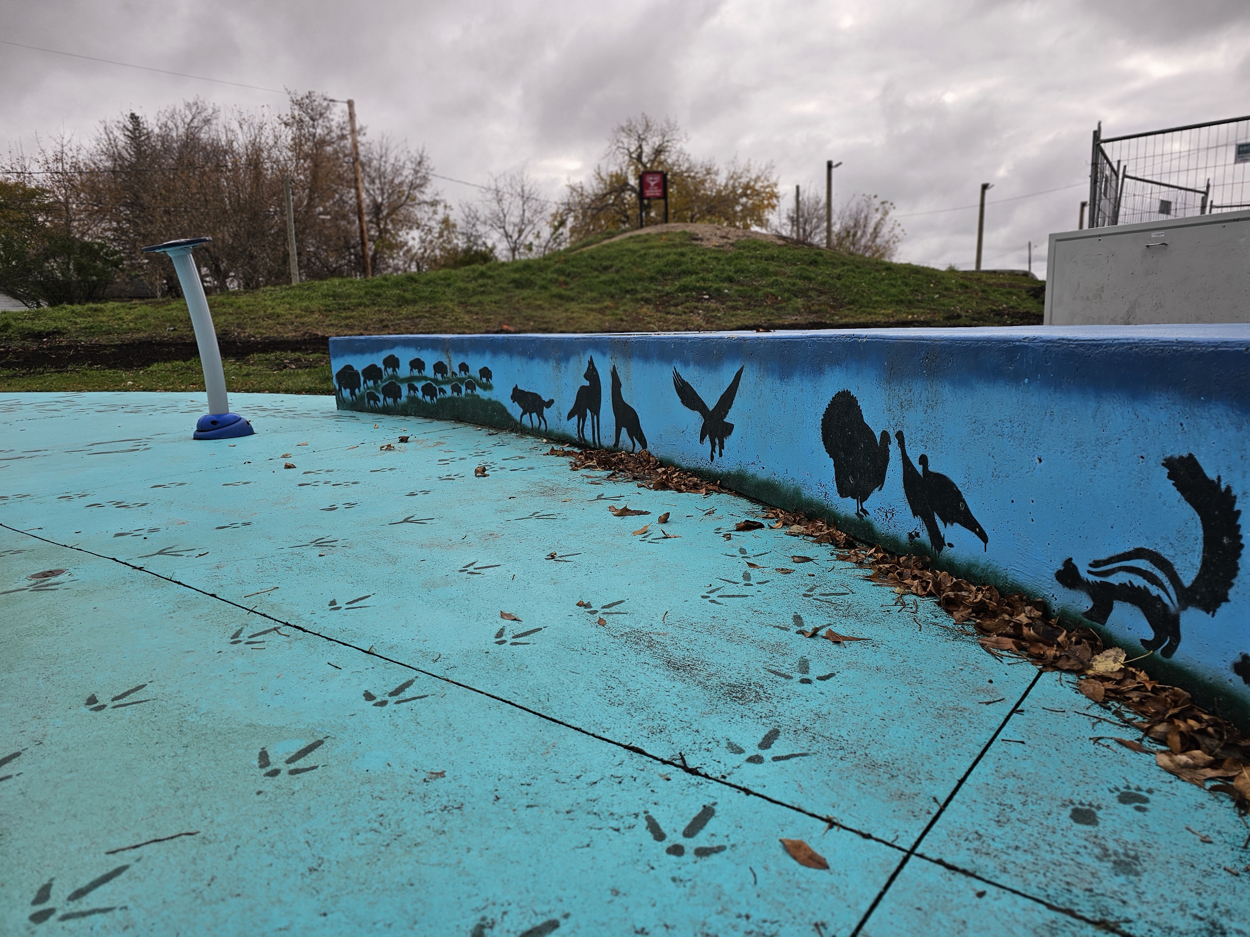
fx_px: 831
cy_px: 468
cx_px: 625
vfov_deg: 58.9
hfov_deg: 73.9
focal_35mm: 23
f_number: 1.7
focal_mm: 6.3
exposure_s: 1/616
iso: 10
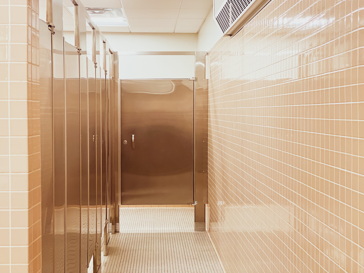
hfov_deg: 36.8
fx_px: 547
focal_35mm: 52
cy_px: 136
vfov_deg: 28.0
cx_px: 182
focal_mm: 6
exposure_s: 1/60
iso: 125
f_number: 2
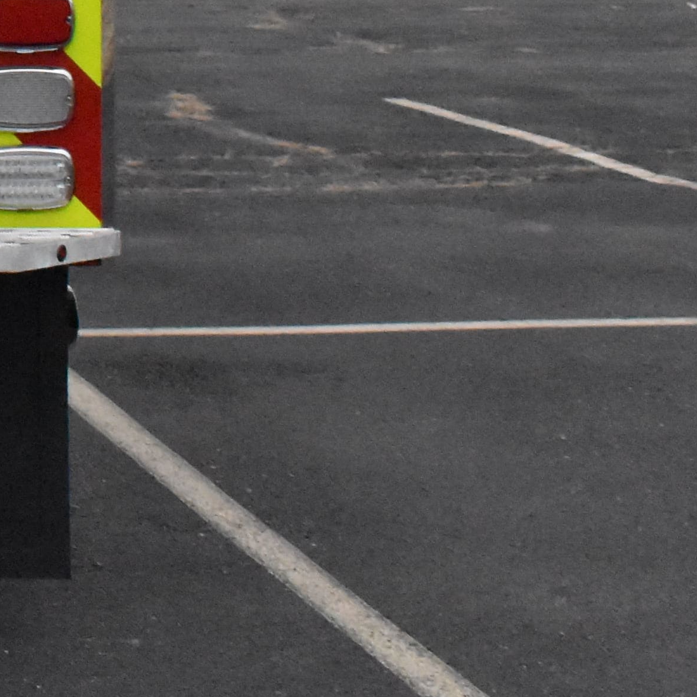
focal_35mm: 130
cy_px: -230
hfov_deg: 12.0
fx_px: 2961
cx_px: -674
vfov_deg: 12.9
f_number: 6.3
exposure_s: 1/4000
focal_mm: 20
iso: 5600
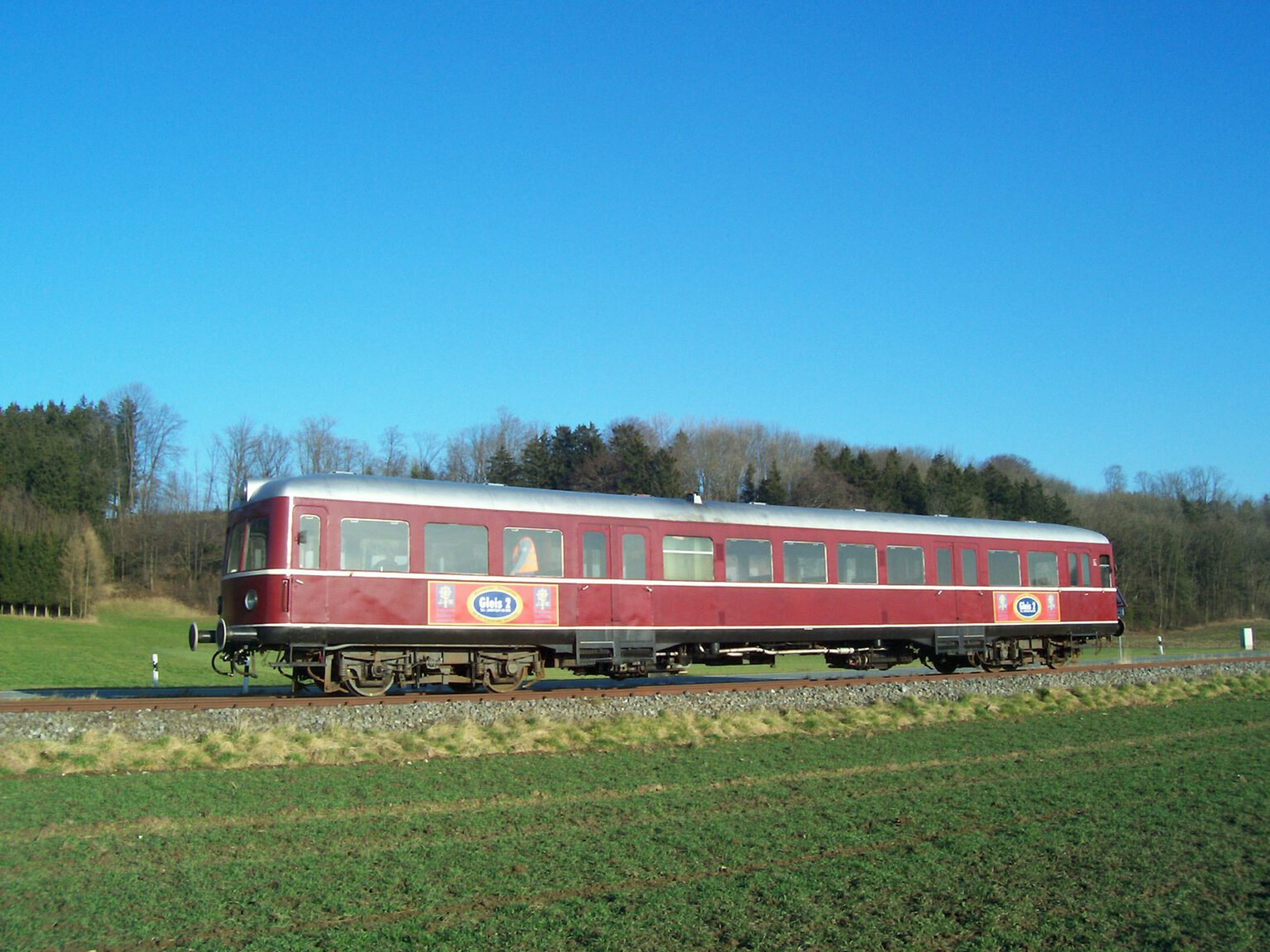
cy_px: 476
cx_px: 635
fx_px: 1247
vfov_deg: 41.8
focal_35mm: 34
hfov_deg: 54.0
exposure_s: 1/247
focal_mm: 5.6
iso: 80
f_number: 5.1
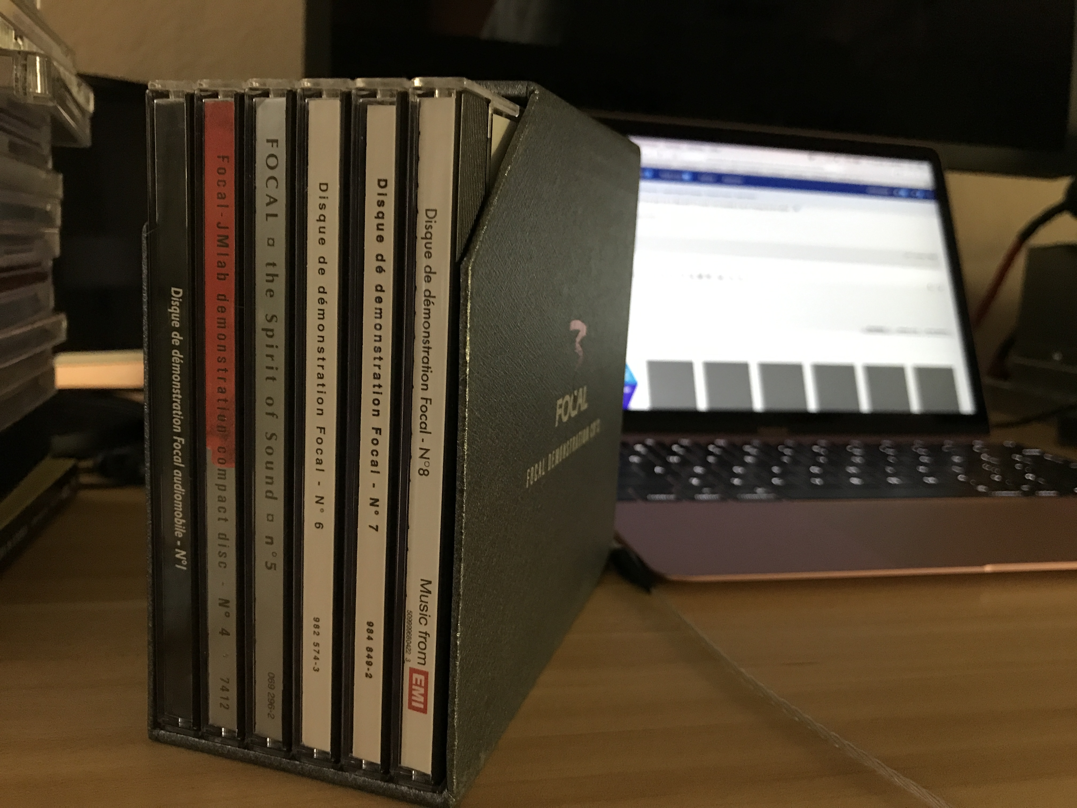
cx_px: 538
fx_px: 871
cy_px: 404
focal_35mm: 28
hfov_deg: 63.4
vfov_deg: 49.7
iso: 100
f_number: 1.8
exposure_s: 1/9
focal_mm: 3.99
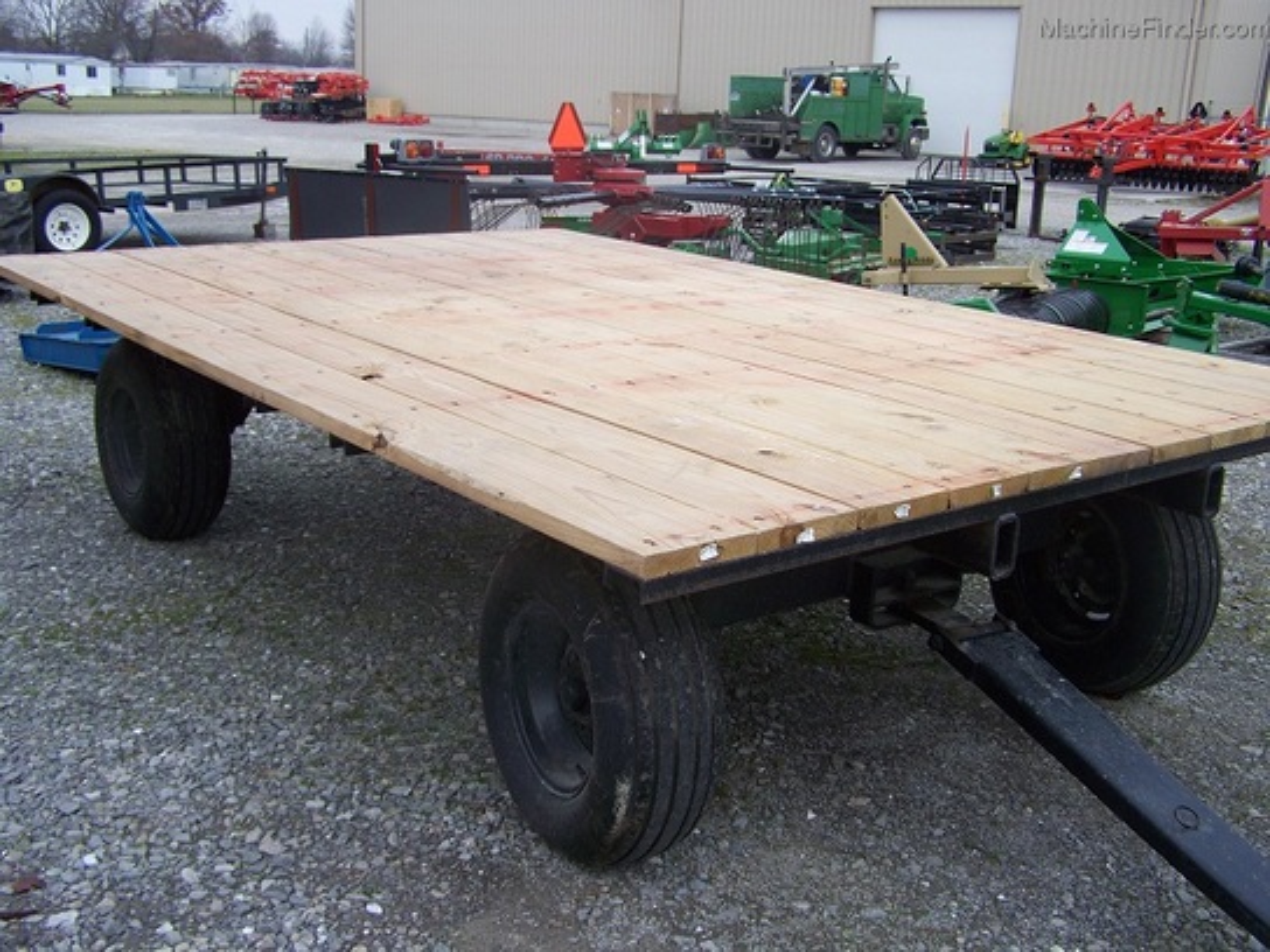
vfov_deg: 37.7
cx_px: 635
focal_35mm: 38
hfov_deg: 49.0
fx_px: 1394
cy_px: 476
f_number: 2.8
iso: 64
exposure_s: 1/125
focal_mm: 6.3
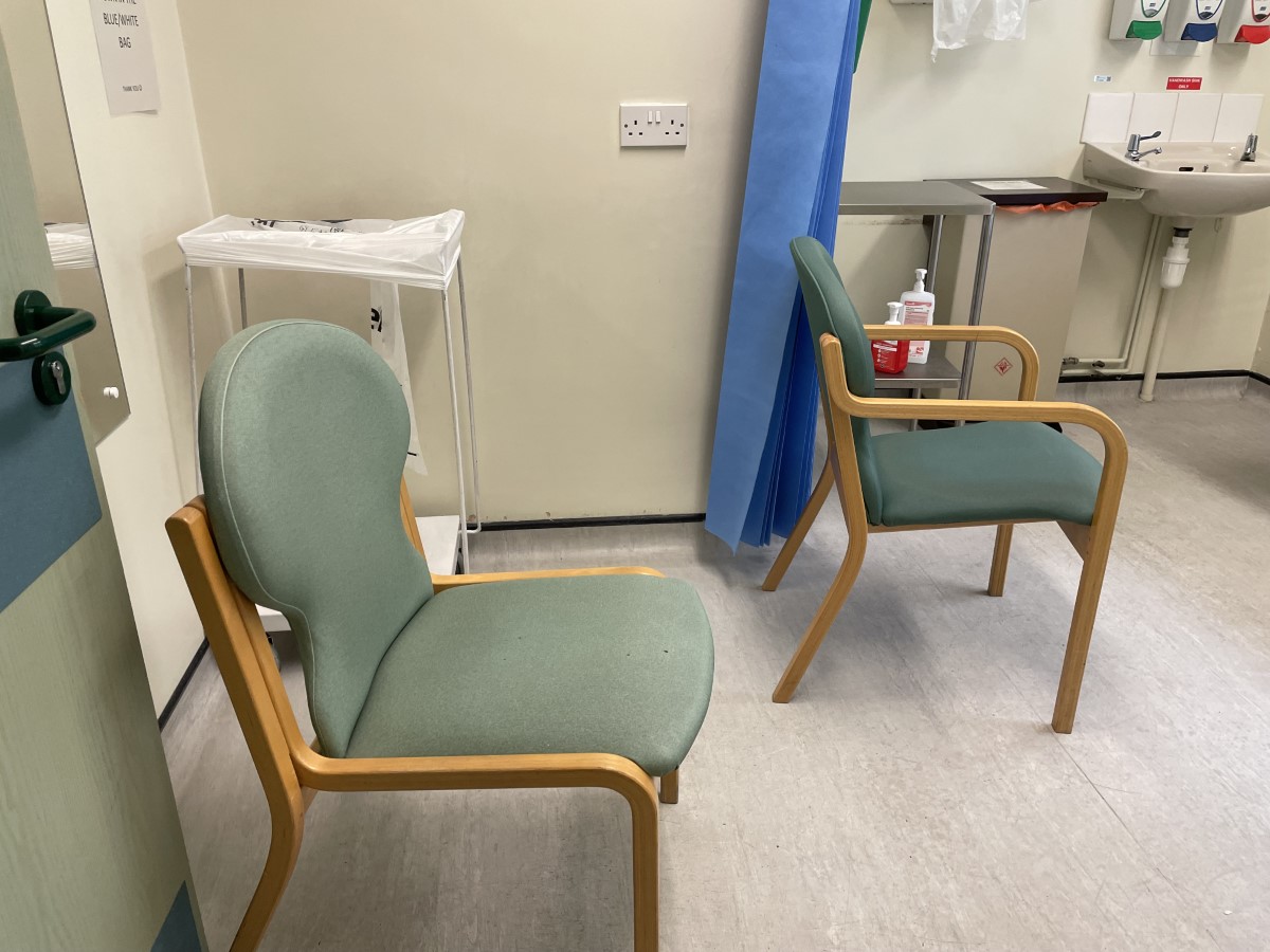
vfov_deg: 53.1
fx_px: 954
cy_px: 476
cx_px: 635
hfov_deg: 67.3
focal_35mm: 26
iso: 125
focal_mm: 4.2
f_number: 1.6
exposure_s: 1/100
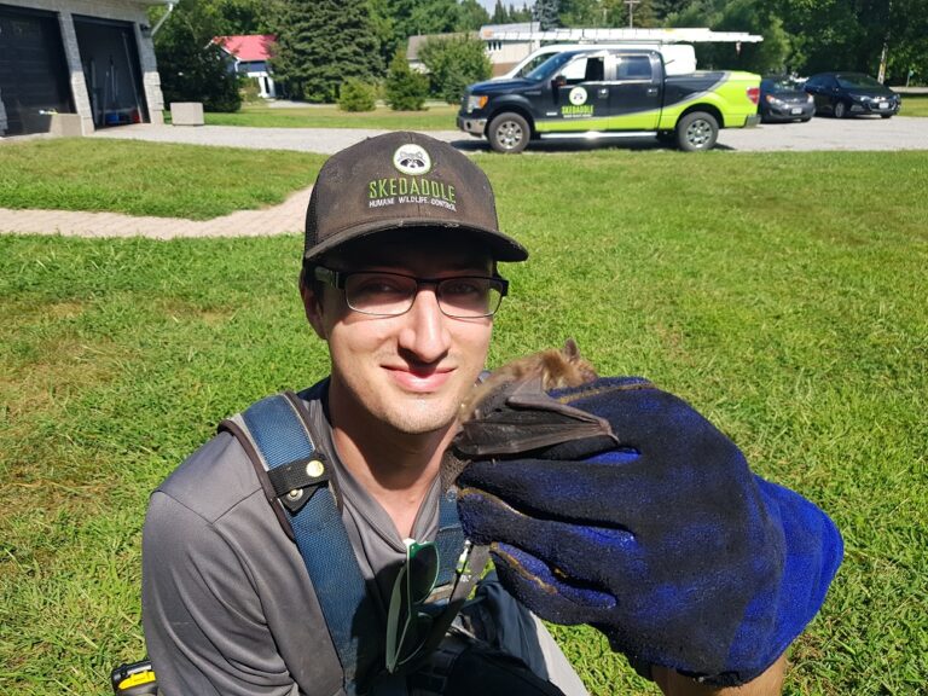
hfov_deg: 67.3
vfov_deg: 53.1
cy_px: 348
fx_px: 697
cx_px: 464
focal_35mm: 26
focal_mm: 4.2
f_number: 1.7
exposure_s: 1/1492
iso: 40
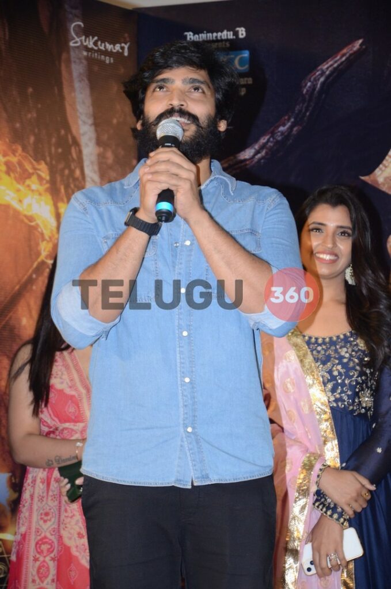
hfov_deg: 8.7
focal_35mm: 158
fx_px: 2575
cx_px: 196
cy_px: 294
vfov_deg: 13.1
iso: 1000
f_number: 5.6
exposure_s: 1/125
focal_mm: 105
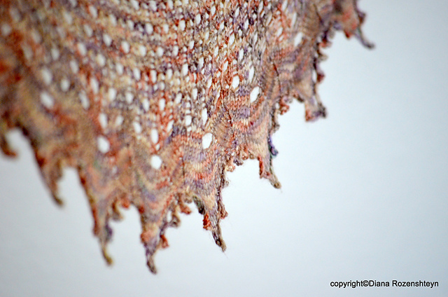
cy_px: 148
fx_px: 3726
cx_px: 224
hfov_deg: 6.9
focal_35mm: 300
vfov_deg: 4.6
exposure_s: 1/125
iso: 800
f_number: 5.6
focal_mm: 200
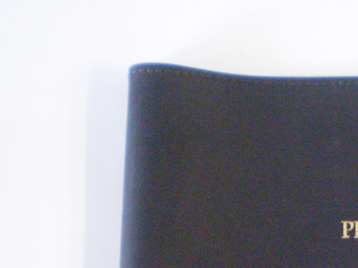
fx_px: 890
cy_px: 316
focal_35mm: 86
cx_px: 362
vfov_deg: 16.5
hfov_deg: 21.9
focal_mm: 6.3
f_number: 3.1
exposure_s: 1/15
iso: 800
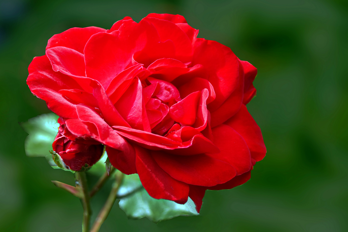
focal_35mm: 112
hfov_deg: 18.2
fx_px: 1087
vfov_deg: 12.2
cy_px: 116
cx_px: 174
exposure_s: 1/200
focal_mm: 75
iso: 100
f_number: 5.3
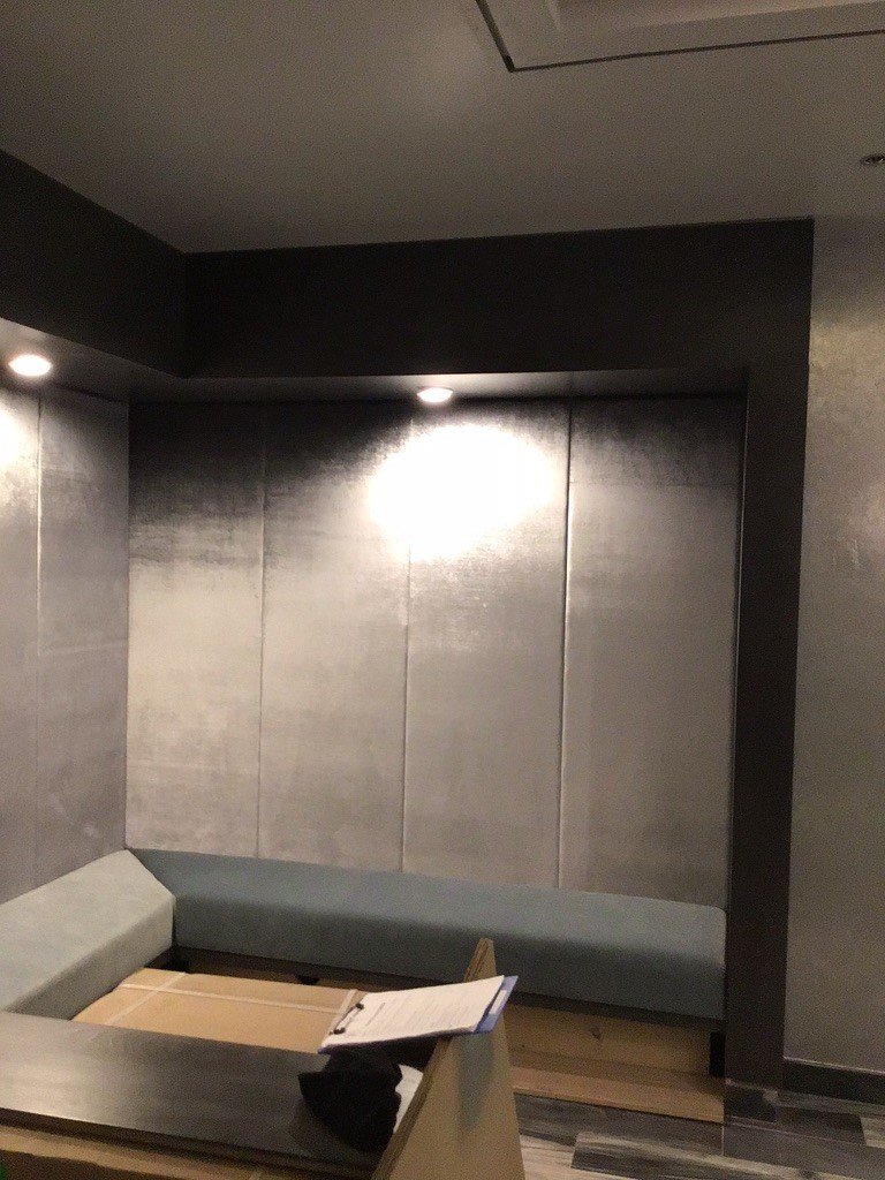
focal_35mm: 31
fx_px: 1057
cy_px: 590
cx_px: 442
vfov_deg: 58.4
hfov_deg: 45.4
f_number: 2.4
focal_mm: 3.3
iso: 200
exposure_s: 1/24
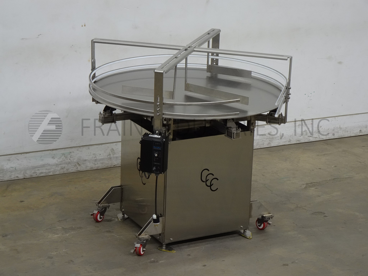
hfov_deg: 19.6
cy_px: 138
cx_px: 184
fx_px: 1063
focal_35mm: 100
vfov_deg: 14.8
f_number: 5
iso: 640
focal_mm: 15.65
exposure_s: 1/100
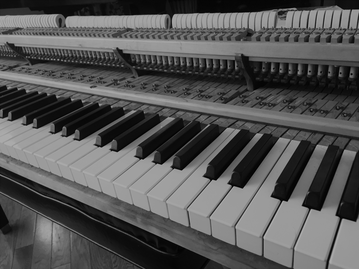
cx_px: 180
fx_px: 301
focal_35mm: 29
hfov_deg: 61.7
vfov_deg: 48.2
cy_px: 134
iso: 64
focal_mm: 4.15
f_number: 2.2
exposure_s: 1/30
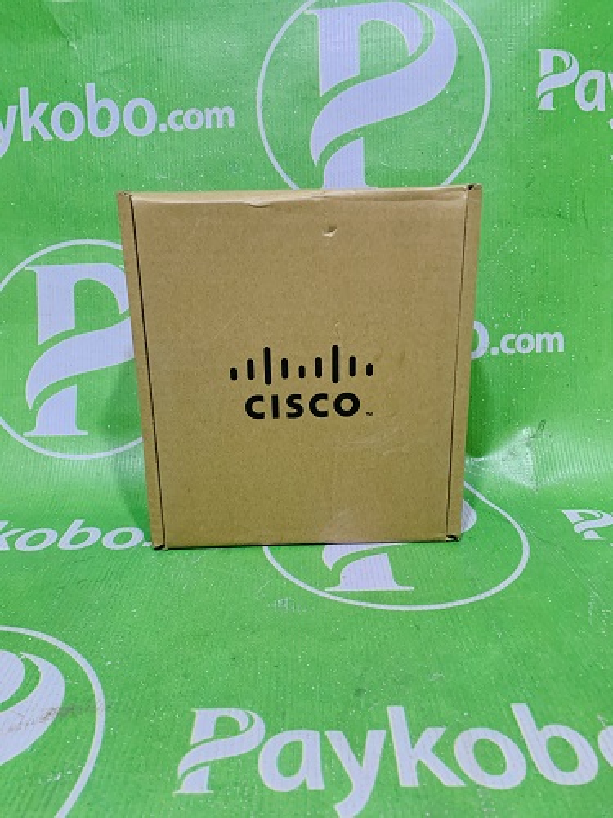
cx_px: 306
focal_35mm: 26
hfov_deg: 53.1
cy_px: 409
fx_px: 614
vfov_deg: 67.3
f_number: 1.8
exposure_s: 1/58
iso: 400
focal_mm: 4.25
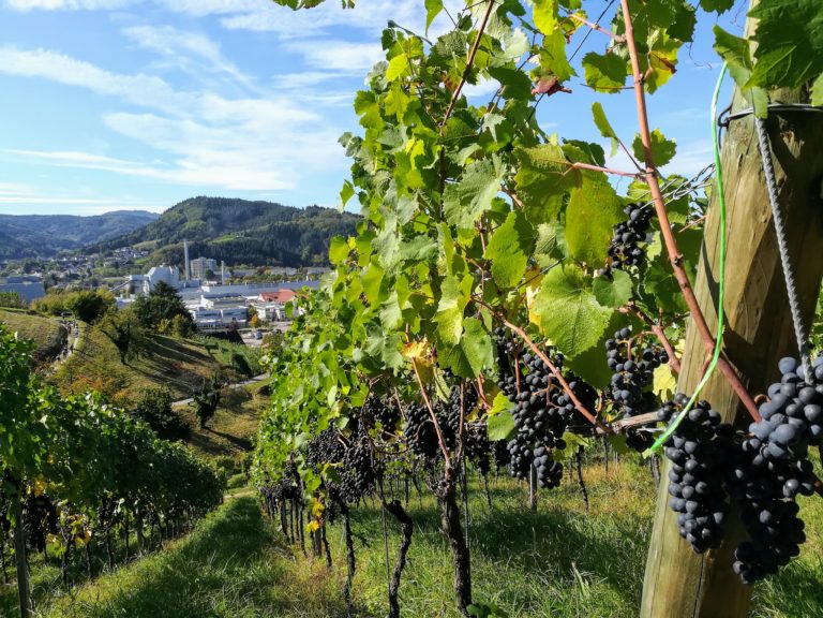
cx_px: 412
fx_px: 618
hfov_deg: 67.3
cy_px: 309
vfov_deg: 53.1
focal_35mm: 26
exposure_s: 1/932
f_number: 2.2
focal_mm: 3.83
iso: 50
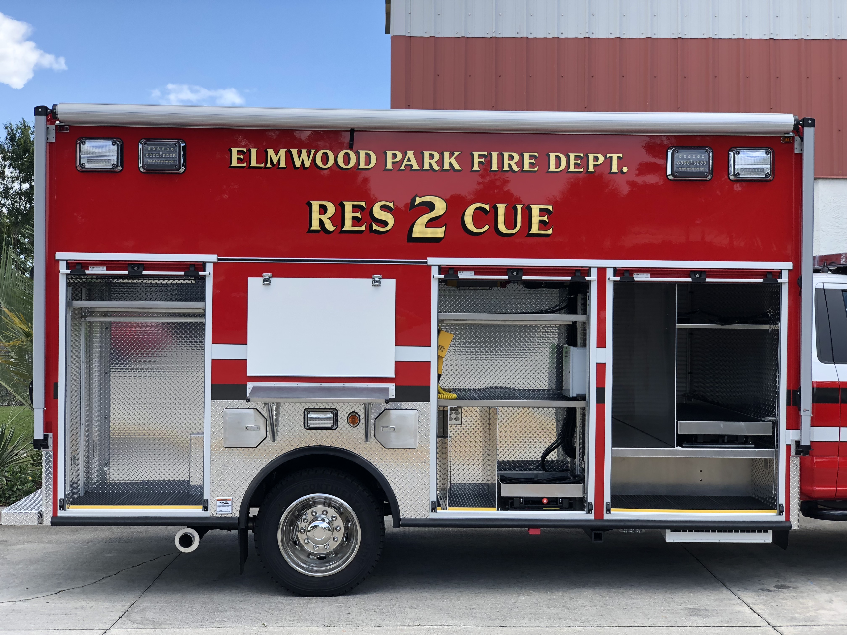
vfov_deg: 28.0
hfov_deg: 36.8
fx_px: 1272
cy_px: 318
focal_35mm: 52
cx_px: 424
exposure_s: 1/326
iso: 16
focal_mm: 6
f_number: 2.4
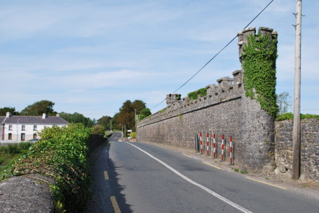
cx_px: 160
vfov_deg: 37.0
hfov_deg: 53.1
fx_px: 319
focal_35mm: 36
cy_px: 106
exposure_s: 1/250
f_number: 8
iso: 100
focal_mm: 24
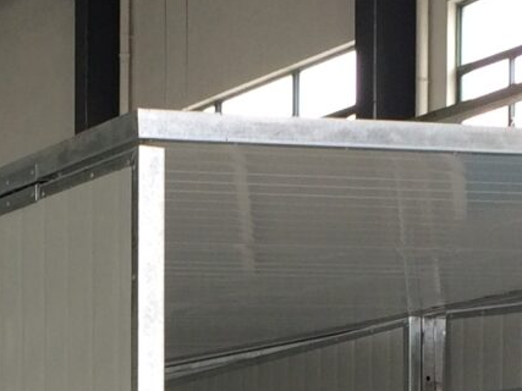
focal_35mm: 144
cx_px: 92
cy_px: 582
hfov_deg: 13.6
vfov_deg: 10.0
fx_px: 2171
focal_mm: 4.12
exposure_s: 1/60
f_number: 2.2
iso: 50
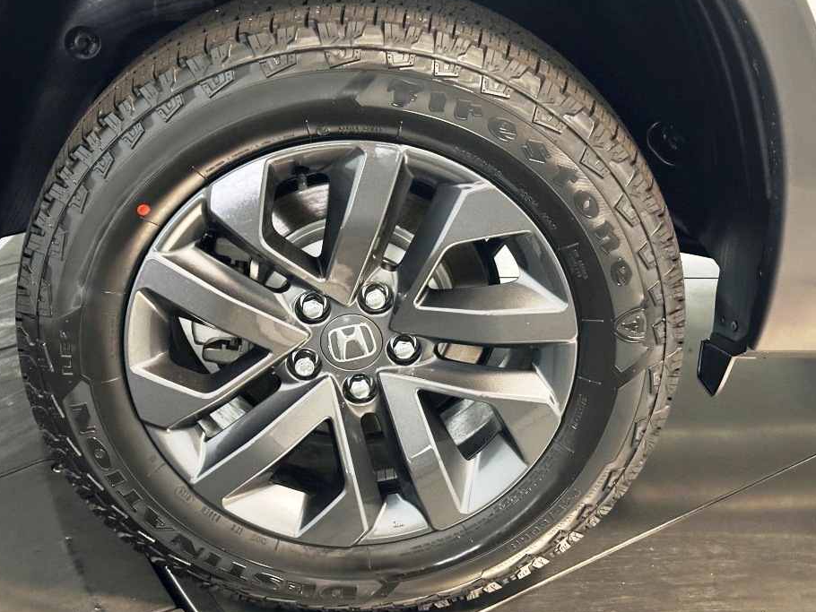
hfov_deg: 35.5
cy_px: 323
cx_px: 360
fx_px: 1273
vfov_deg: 27.0
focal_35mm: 54
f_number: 1.78
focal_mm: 6.86
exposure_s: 1/24
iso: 640
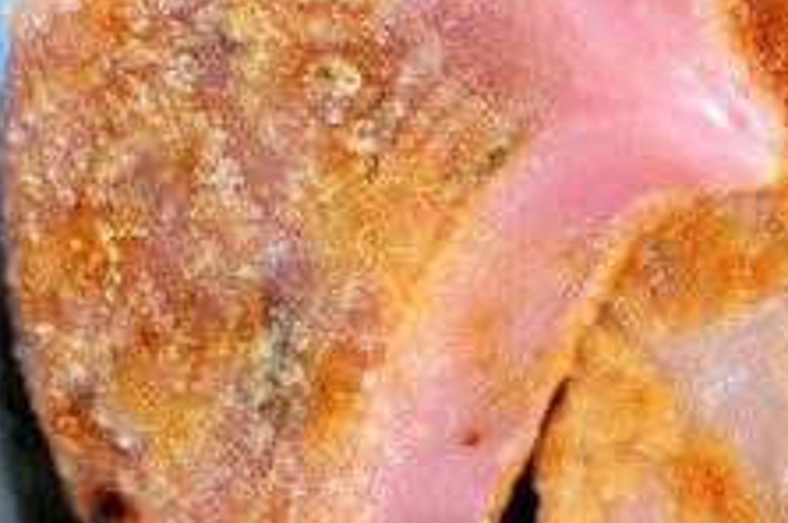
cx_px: 1859
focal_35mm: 210
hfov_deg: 8.9
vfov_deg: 6.5
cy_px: 633
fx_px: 4590
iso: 1600
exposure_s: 1/500
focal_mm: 26
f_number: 4.8
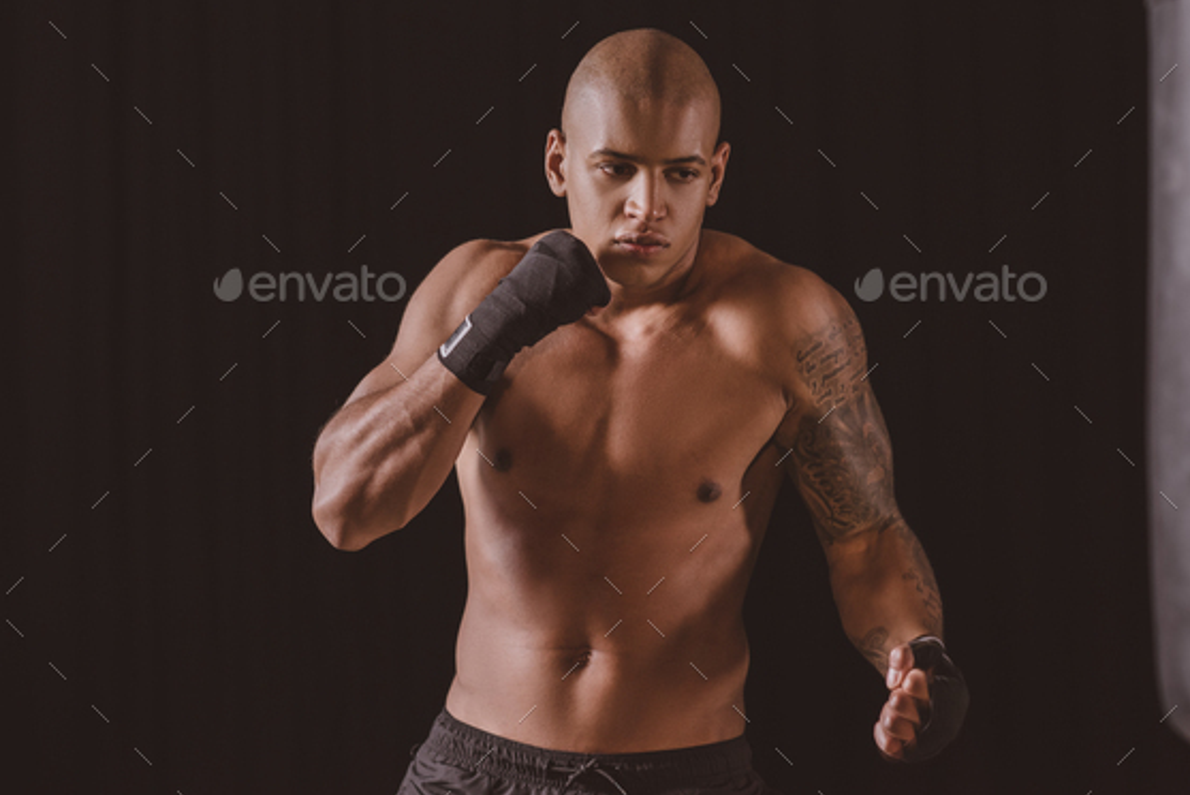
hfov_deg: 22.6
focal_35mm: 90
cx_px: 624
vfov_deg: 15.2
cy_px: 387
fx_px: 2976
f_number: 3.5
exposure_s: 1/250
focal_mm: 85
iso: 800
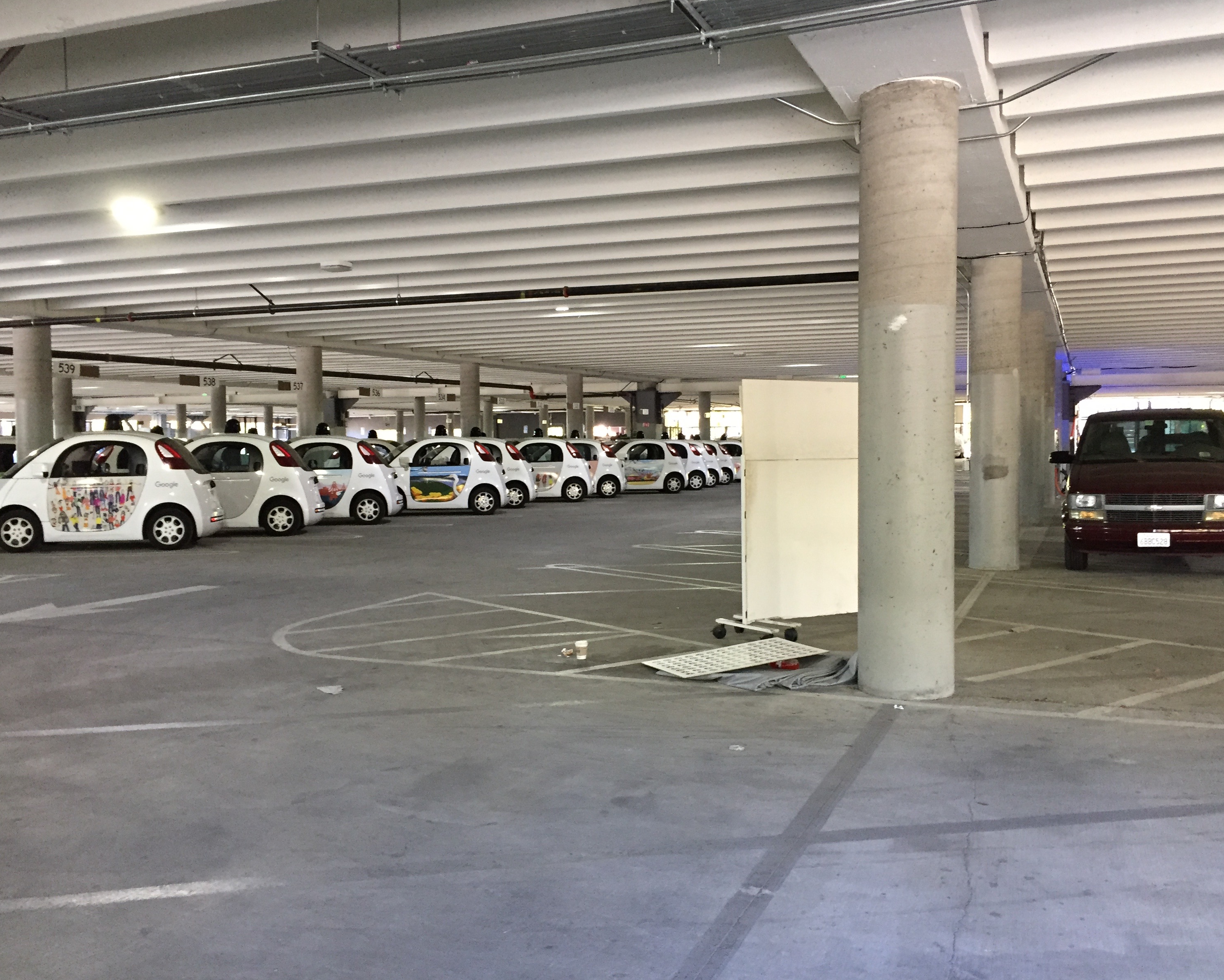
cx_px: 619
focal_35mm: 31
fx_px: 1123
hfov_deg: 57.2
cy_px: 481
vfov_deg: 47.1
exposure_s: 1/30
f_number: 2.2
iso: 160
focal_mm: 4.15
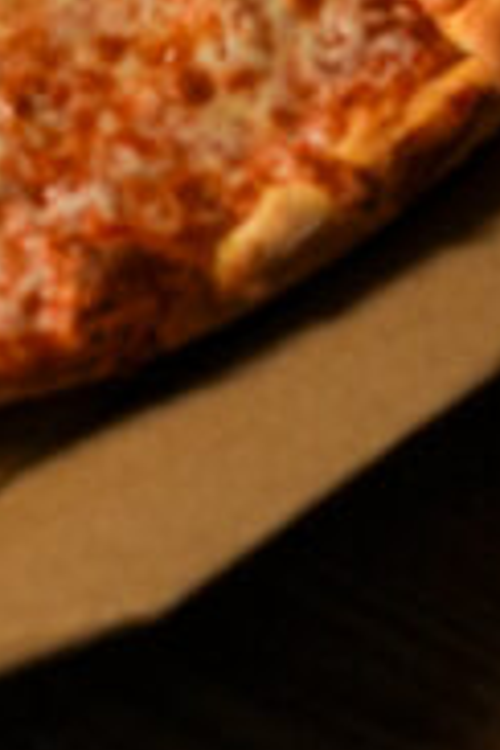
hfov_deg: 7.0
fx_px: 4083
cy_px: -529
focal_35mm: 196
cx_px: -82
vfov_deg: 10.0
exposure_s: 1/250
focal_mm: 35
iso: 400
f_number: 2.5
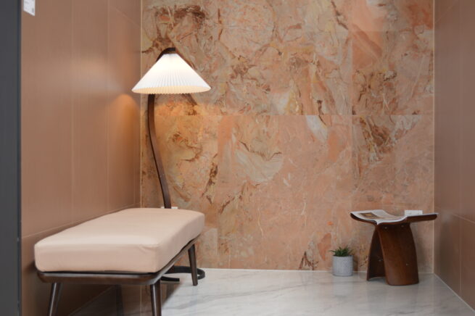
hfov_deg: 38.9
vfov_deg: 26.5
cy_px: 158
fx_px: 673
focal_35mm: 51
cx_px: 238
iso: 100
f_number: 5
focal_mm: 34
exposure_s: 1/8
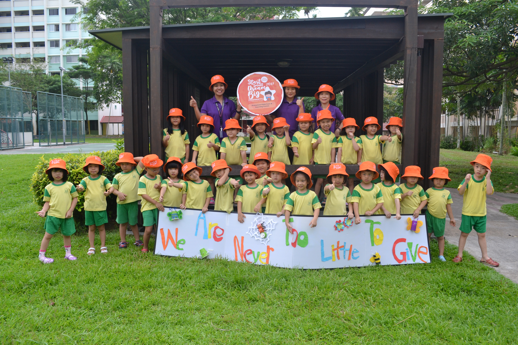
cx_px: 259
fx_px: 388
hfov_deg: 67.4
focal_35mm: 27
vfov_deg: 47.9
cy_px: 172
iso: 400
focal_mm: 18
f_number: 5.6
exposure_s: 1/125
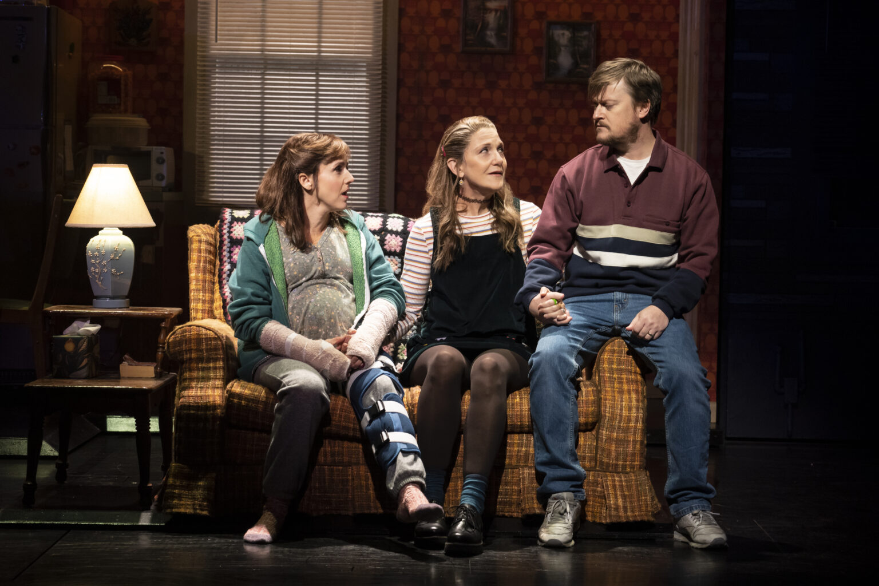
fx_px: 2368
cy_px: 293
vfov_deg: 14.1
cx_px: 440
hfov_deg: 21.0
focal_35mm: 97
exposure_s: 1/100
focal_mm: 97
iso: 3200
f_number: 7.1
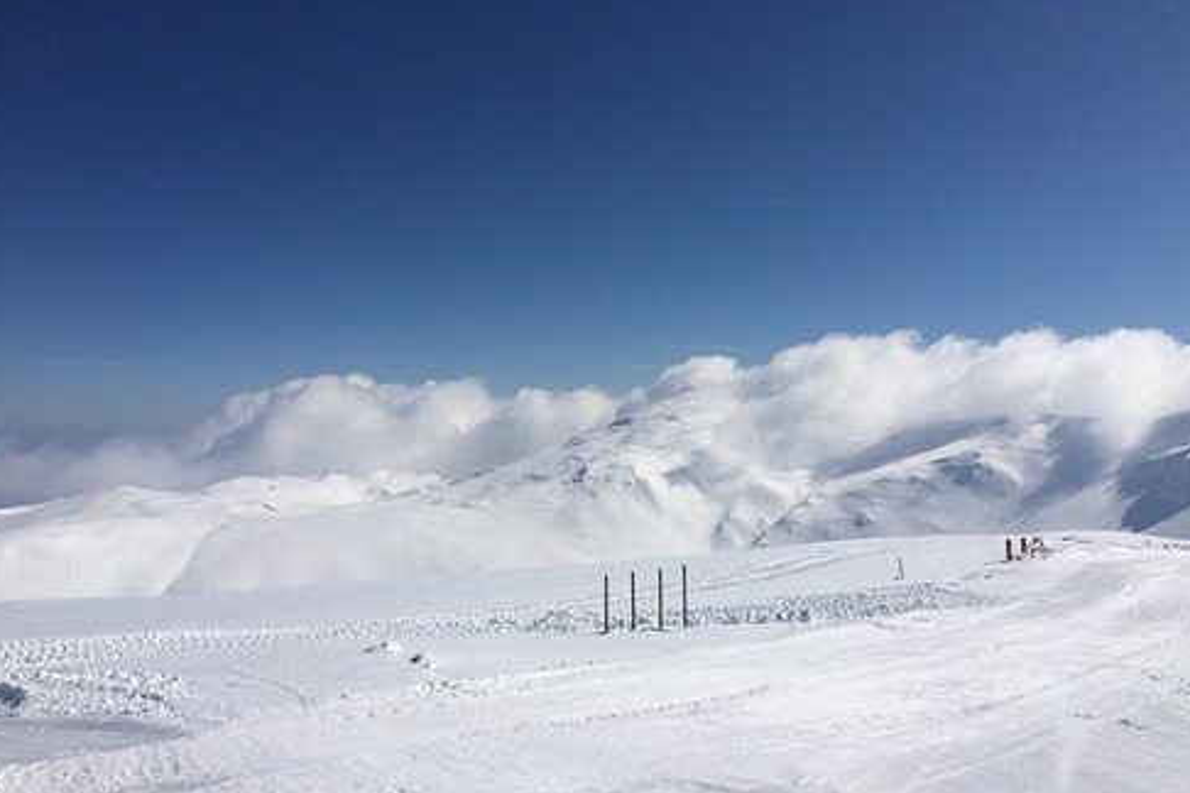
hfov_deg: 60.3
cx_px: 597
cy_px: 412
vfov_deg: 42.3
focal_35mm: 31
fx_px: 1025
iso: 40
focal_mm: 4.15
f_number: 2.2
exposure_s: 1/10309
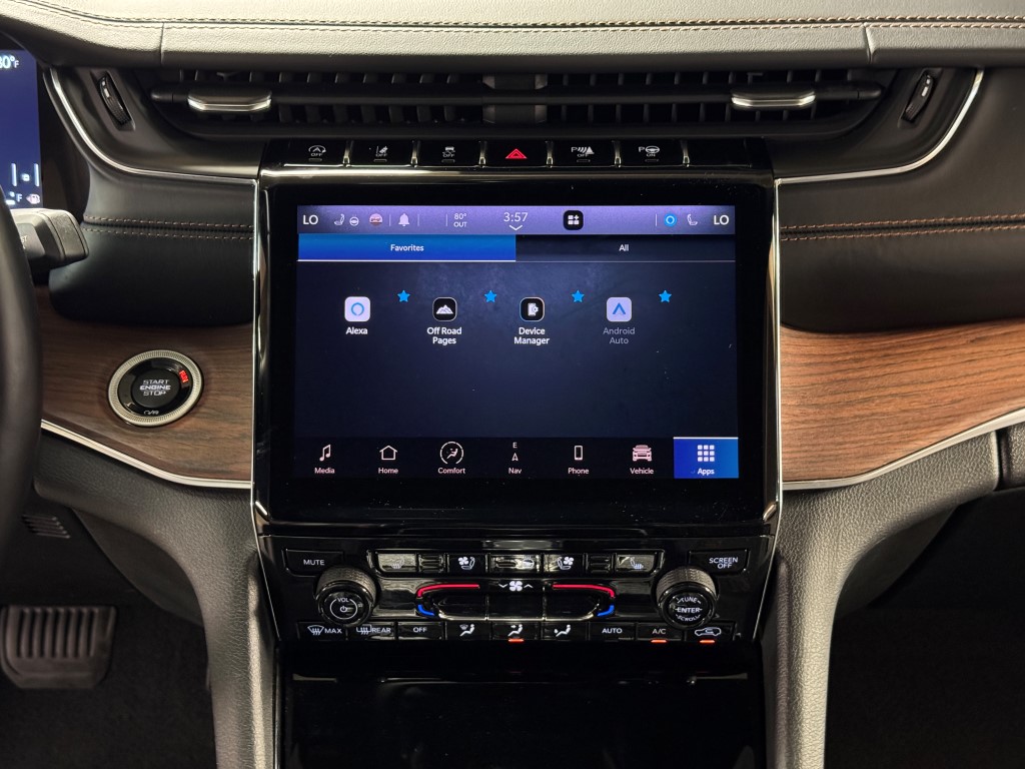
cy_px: 384
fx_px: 1421
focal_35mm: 48
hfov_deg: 39.7
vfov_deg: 30.3
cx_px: 512
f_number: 1.78
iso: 640
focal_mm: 6.76
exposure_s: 1/30
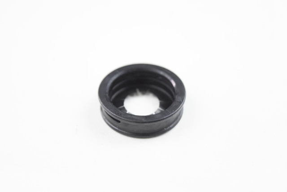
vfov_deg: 16.6
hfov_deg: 24.6
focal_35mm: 82
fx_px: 658
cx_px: 144
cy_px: 96
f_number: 5.6
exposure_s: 1/60
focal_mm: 55
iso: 3600
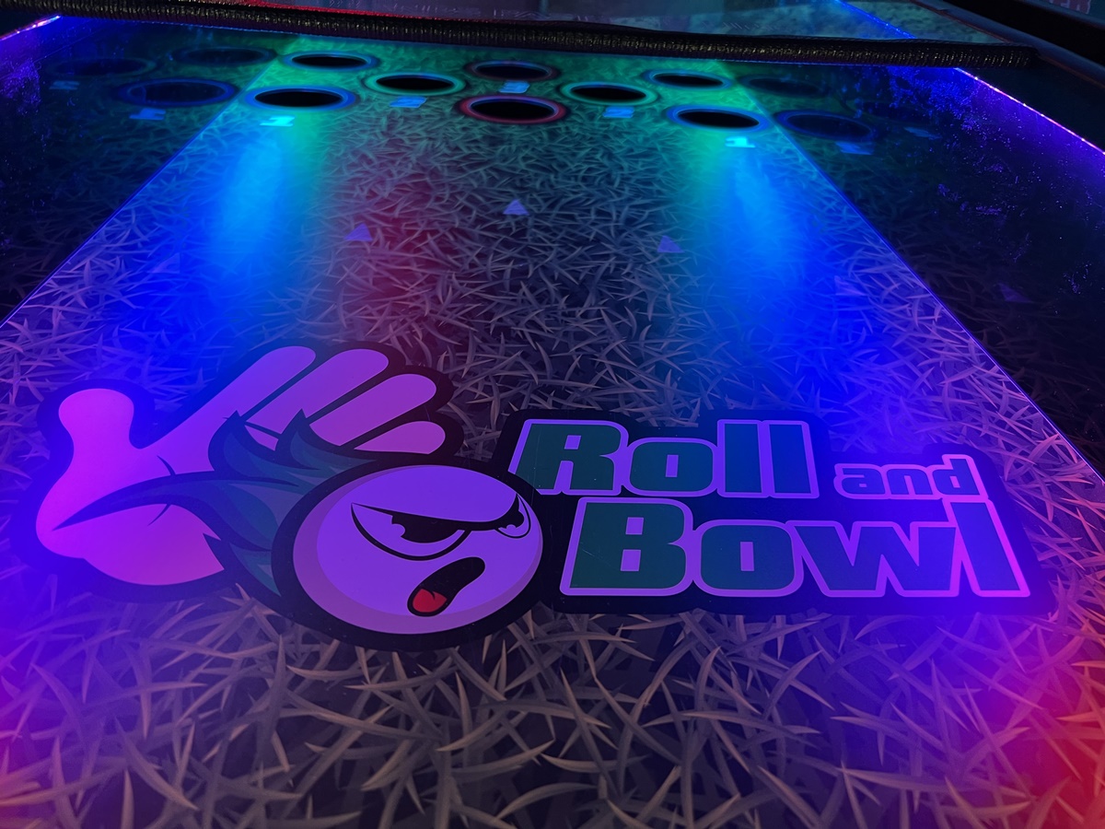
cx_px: 552
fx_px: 830
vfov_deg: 53.1
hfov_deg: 67.3
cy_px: 414
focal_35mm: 26
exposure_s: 1/58
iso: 125
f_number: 1.5
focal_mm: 5.7
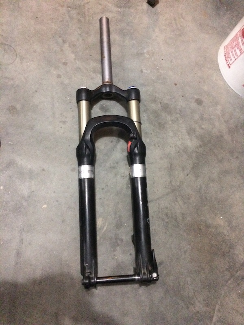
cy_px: 162
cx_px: 122
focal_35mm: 29
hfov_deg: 48.2
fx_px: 273
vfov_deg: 61.7
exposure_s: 1/15
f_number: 2.2
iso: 640
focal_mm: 4.15
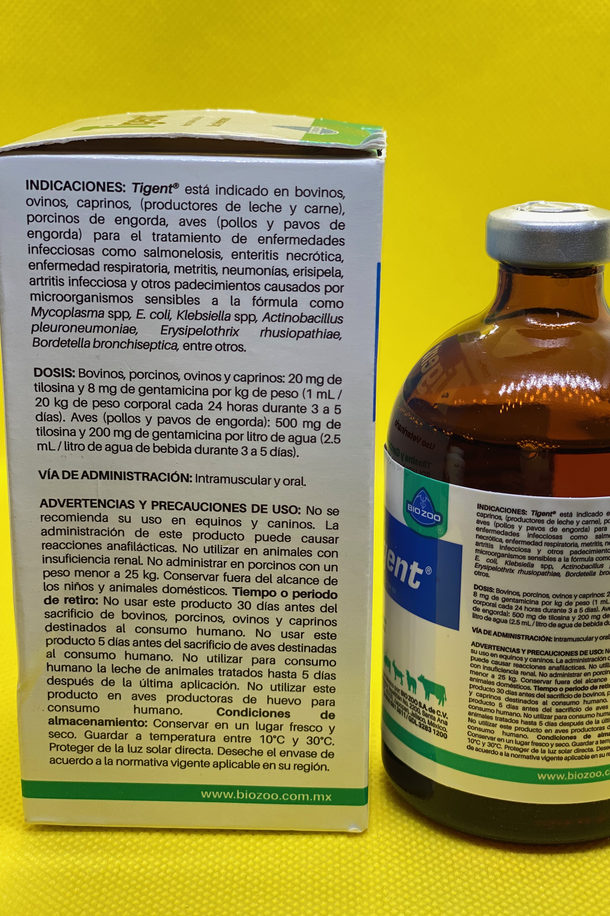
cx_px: 343
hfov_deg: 24.6
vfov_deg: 36.2
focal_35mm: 55
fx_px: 1398
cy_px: 460
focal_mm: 6
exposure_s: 1/120
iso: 32
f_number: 2
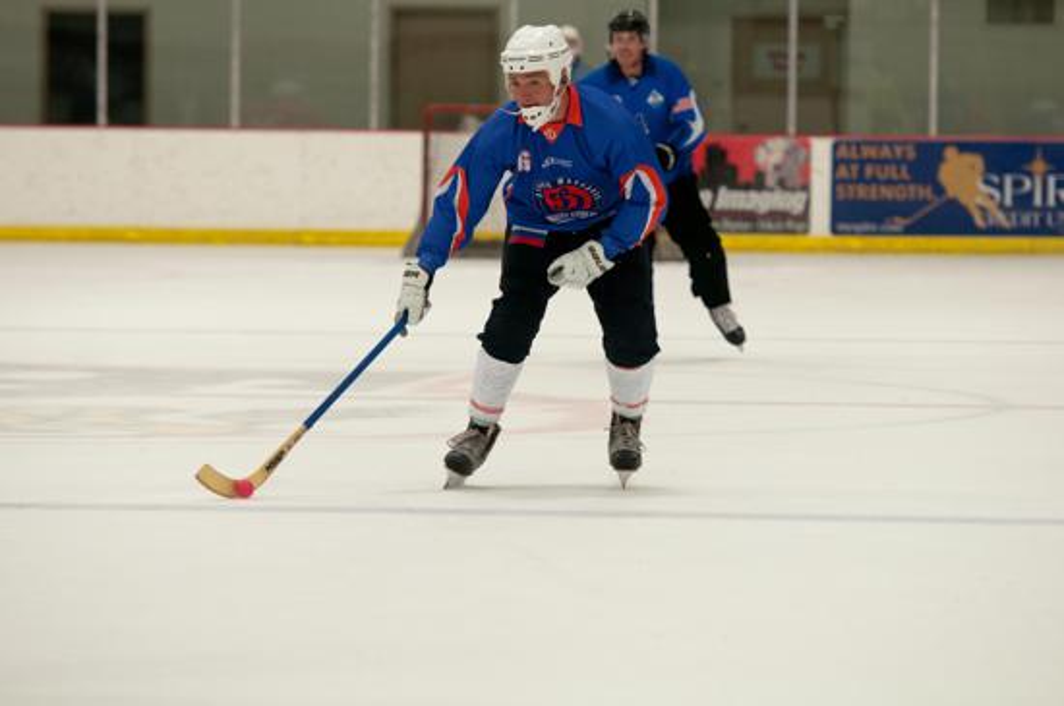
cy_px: 353
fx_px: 7083
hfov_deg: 8.6
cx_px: 532
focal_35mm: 240
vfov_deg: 5.7
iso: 400
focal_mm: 160
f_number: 3.2
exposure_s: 1/200
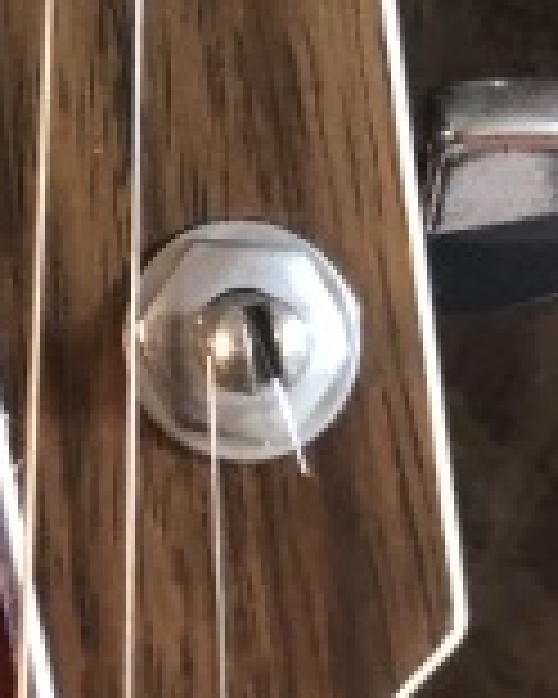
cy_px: -158
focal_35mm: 125
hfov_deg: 12.2
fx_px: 2580
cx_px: -14
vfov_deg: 14.8
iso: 125
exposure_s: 1/4
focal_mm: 3.99
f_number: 1.8
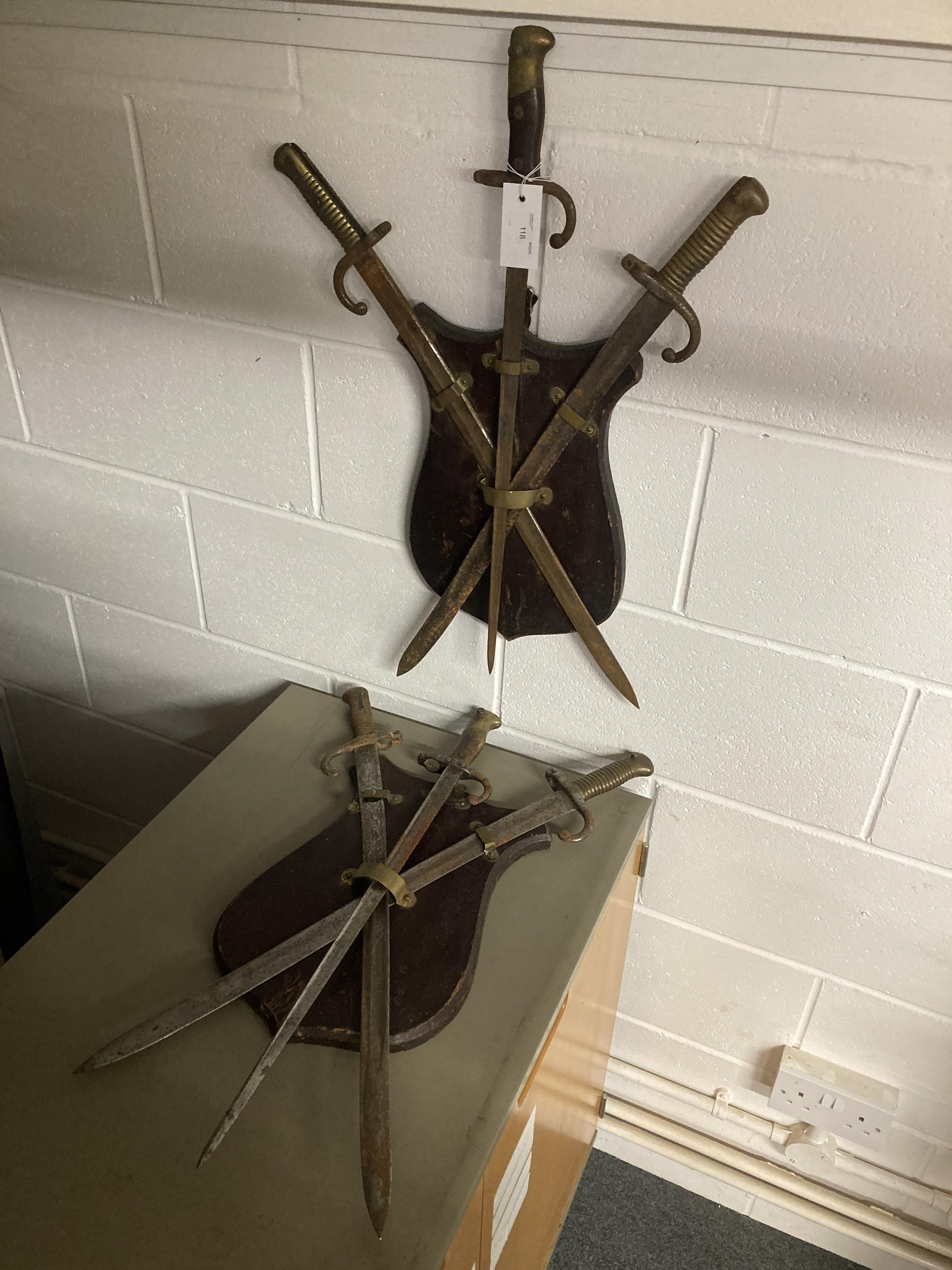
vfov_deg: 63.4
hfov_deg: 49.7
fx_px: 1027
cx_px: 476
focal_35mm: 28
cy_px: 635
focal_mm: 3.99
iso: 250
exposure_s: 1/50
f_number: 1.8
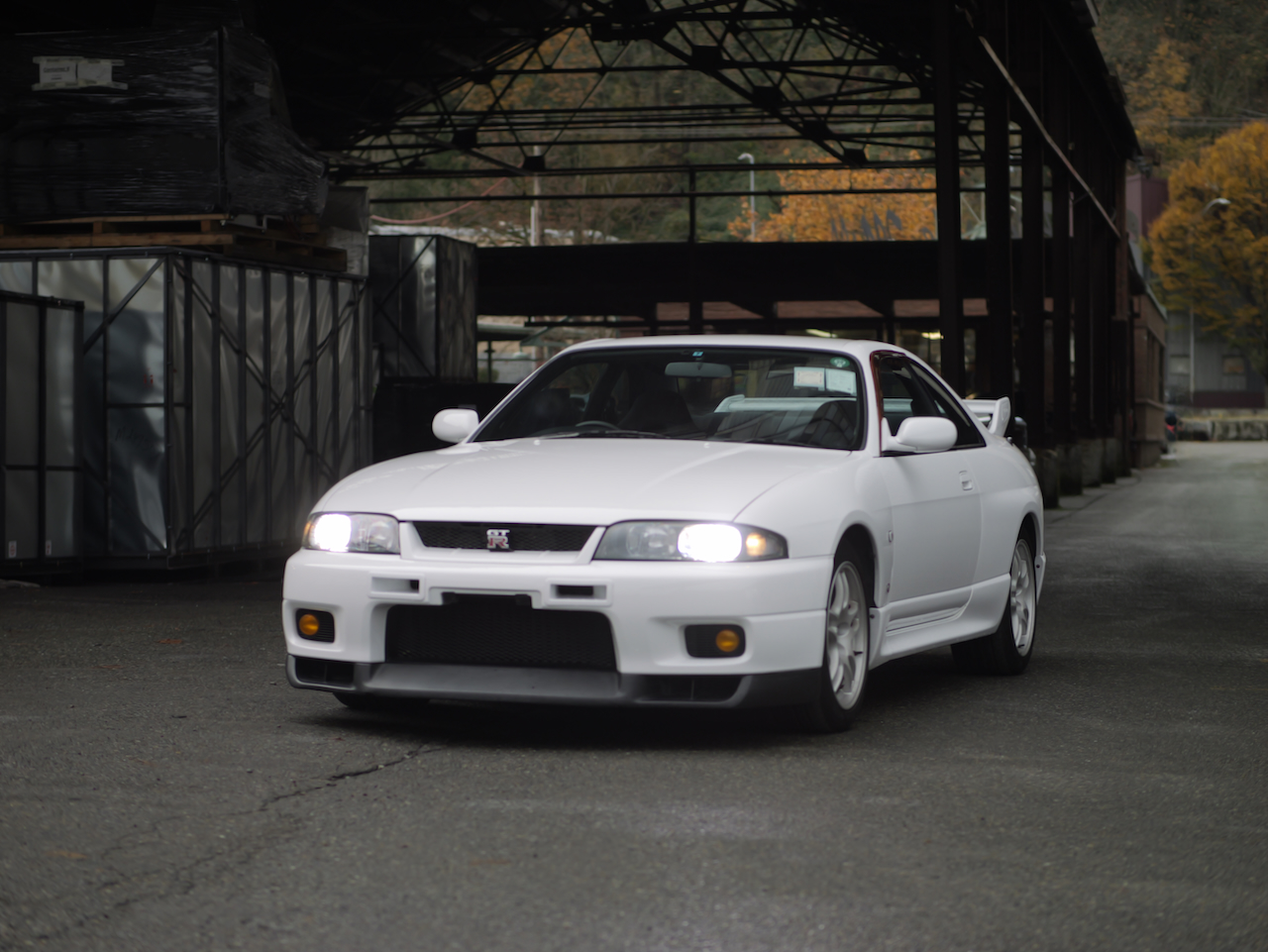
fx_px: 3151
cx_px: 634
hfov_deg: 22.7
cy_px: 476
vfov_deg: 17.2
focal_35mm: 86
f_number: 1.8
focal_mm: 43
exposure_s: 1/100
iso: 200
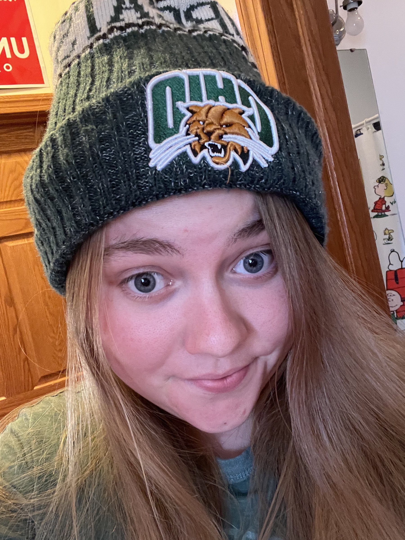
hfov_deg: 46.8
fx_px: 468
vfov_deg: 60.0
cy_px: 270
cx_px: 202
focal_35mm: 30
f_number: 2.2
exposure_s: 1/30
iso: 400
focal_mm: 2.71
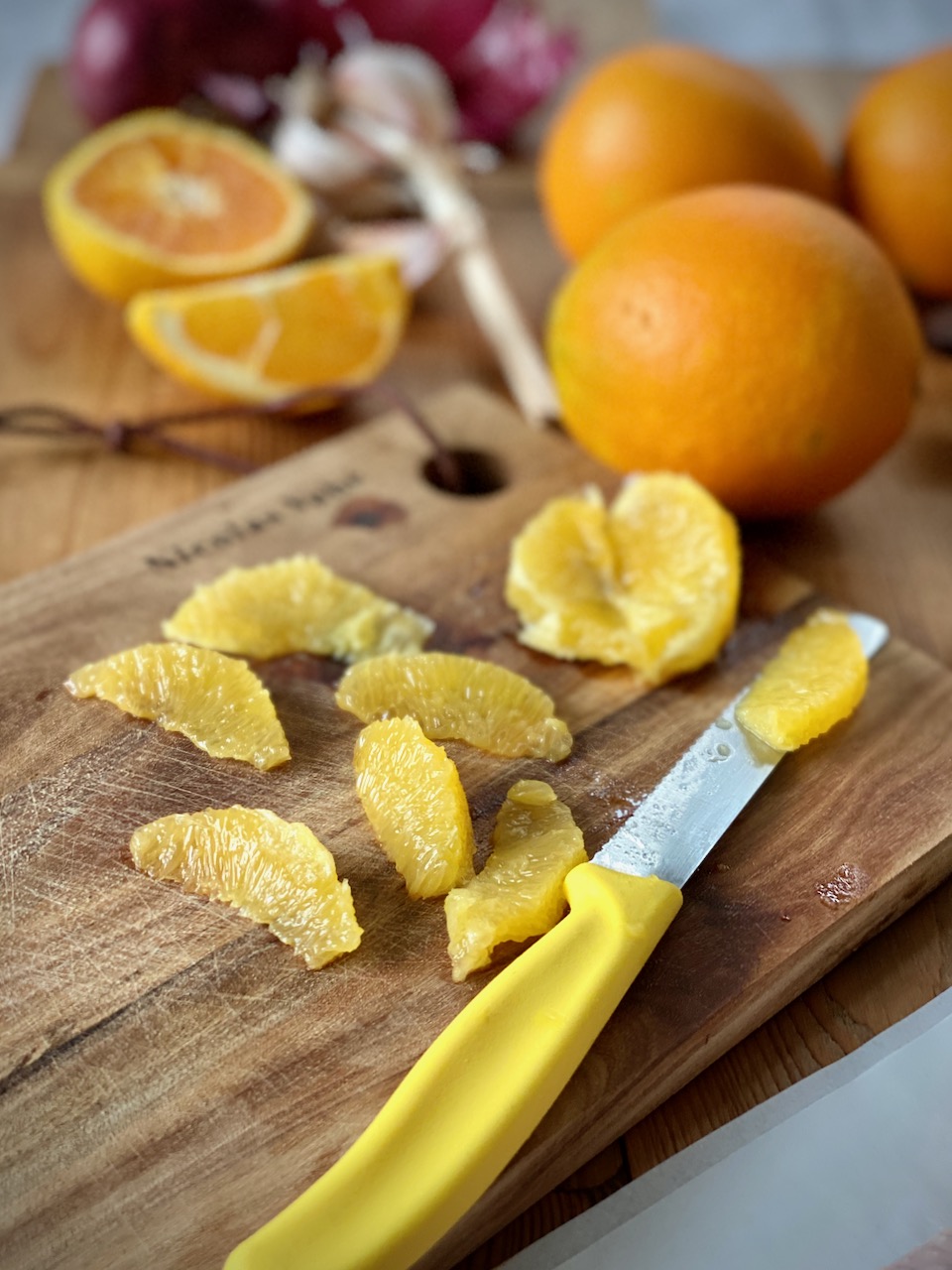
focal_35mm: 52
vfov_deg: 36.8
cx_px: 476
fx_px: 1907
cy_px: 635
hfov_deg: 28.0
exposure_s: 1/122
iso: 125
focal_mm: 6
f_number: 2
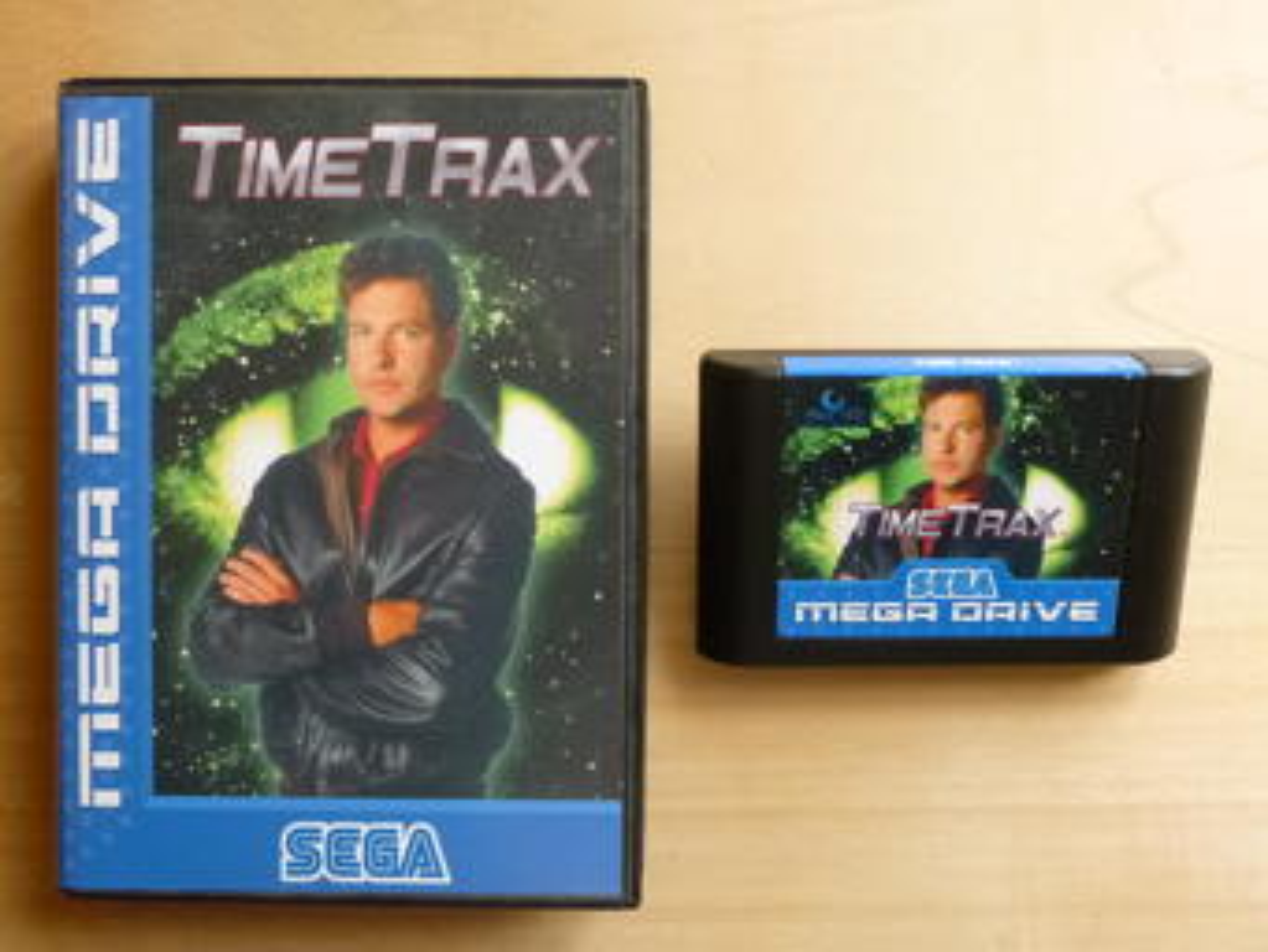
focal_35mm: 39
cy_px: 476
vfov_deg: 36.8
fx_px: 1429
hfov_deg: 47.8
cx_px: 634
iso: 400
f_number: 3.7
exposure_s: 1/5
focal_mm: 6.9
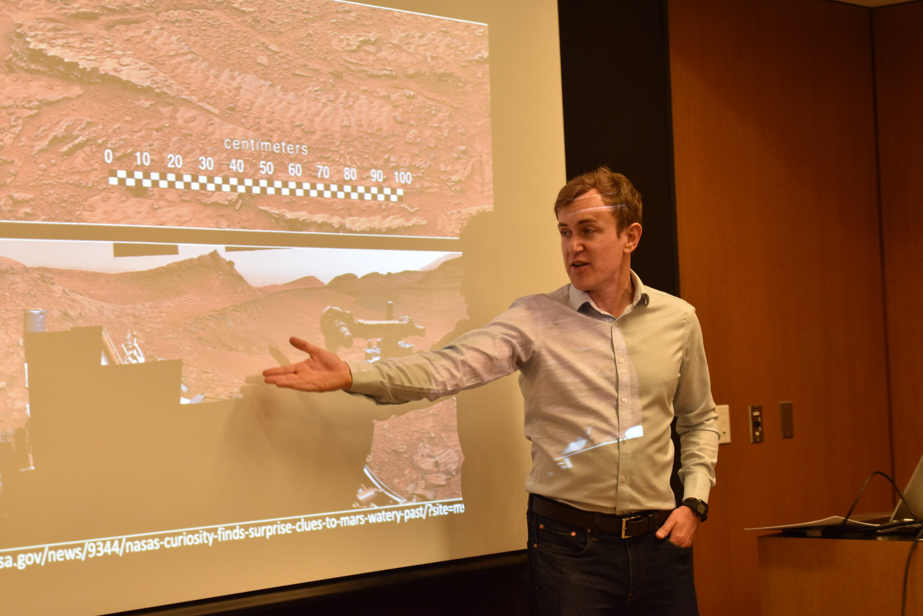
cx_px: 462
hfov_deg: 24.6
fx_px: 2116
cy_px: 308
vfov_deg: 16.6
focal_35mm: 82
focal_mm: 55
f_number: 5.6
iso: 800
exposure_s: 1/60
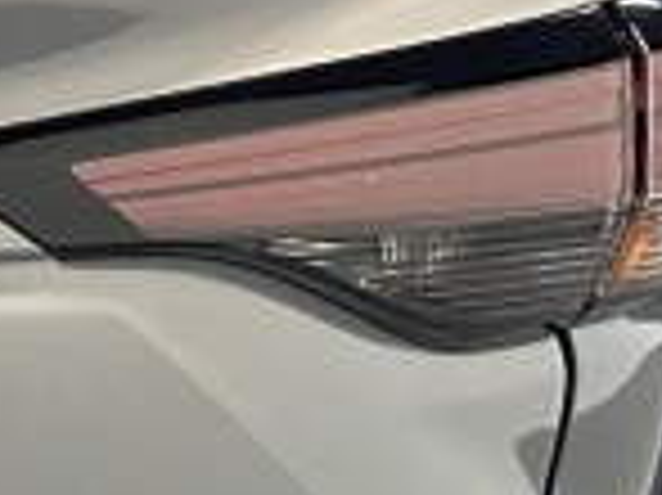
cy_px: 333
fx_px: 3191
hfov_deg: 10.3
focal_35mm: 167
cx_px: -901
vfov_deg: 8.9
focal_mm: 6.86
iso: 500
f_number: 1.78
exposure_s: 1/60
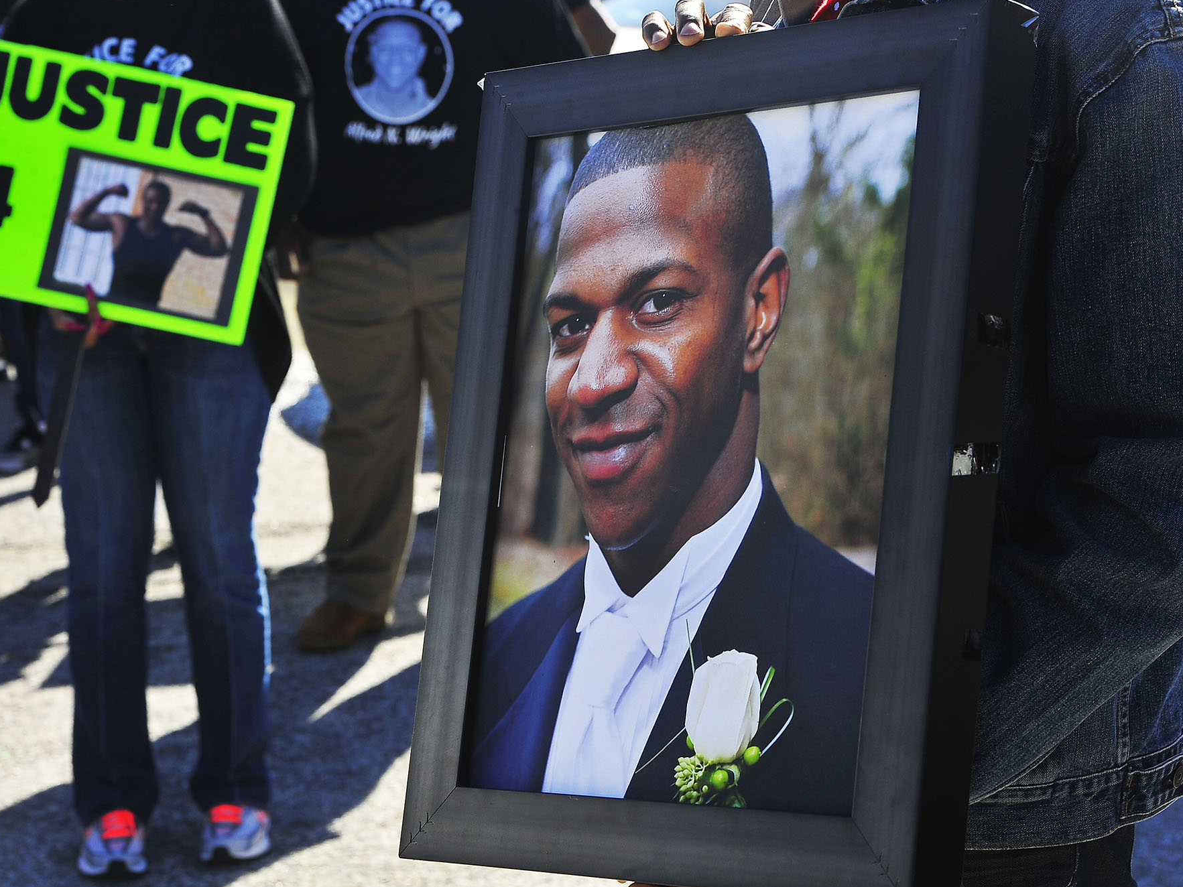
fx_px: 3349
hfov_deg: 20.0
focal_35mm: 98
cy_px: 443
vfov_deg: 15.1
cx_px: 621
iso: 320
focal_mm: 90
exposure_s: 1/400
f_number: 9
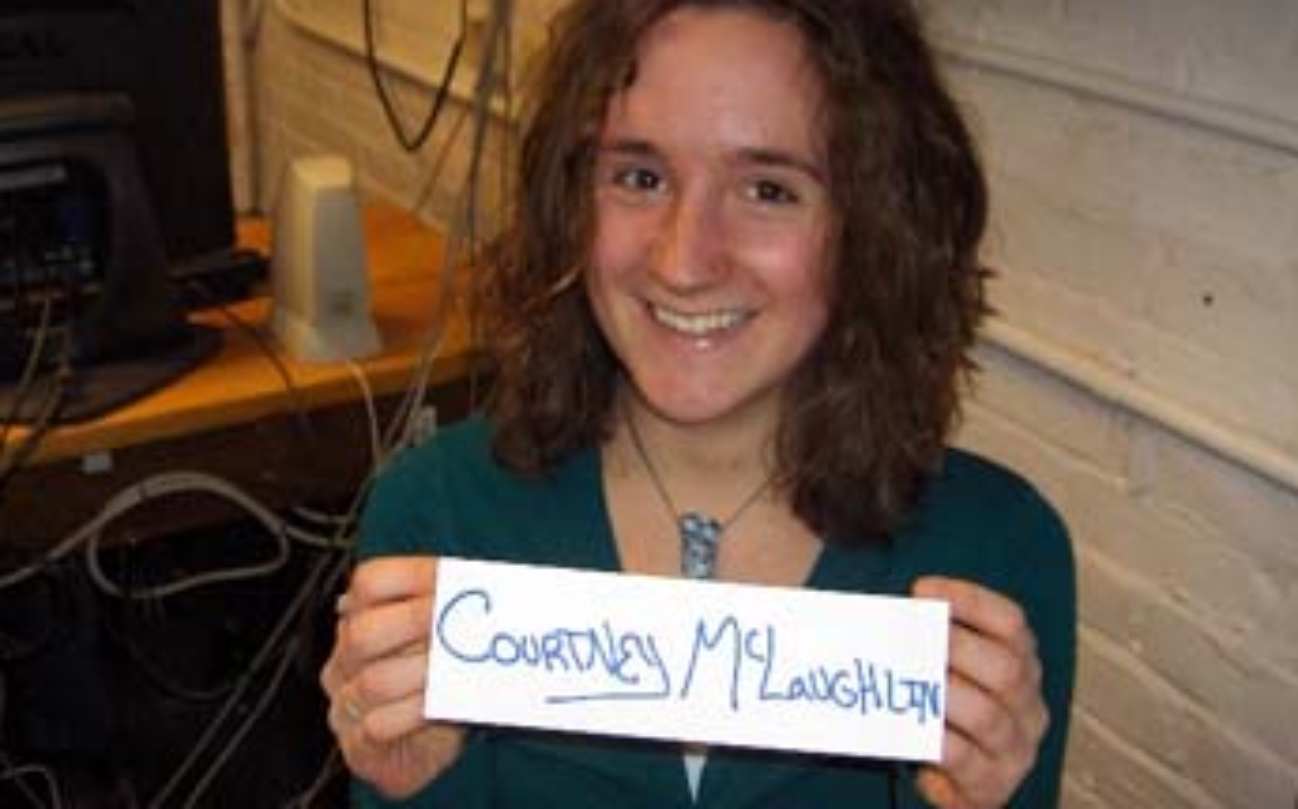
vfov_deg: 30.4
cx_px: 643
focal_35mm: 42
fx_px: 1485
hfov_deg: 47.2
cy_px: 461
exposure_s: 1/60
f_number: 2.8
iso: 100
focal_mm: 8
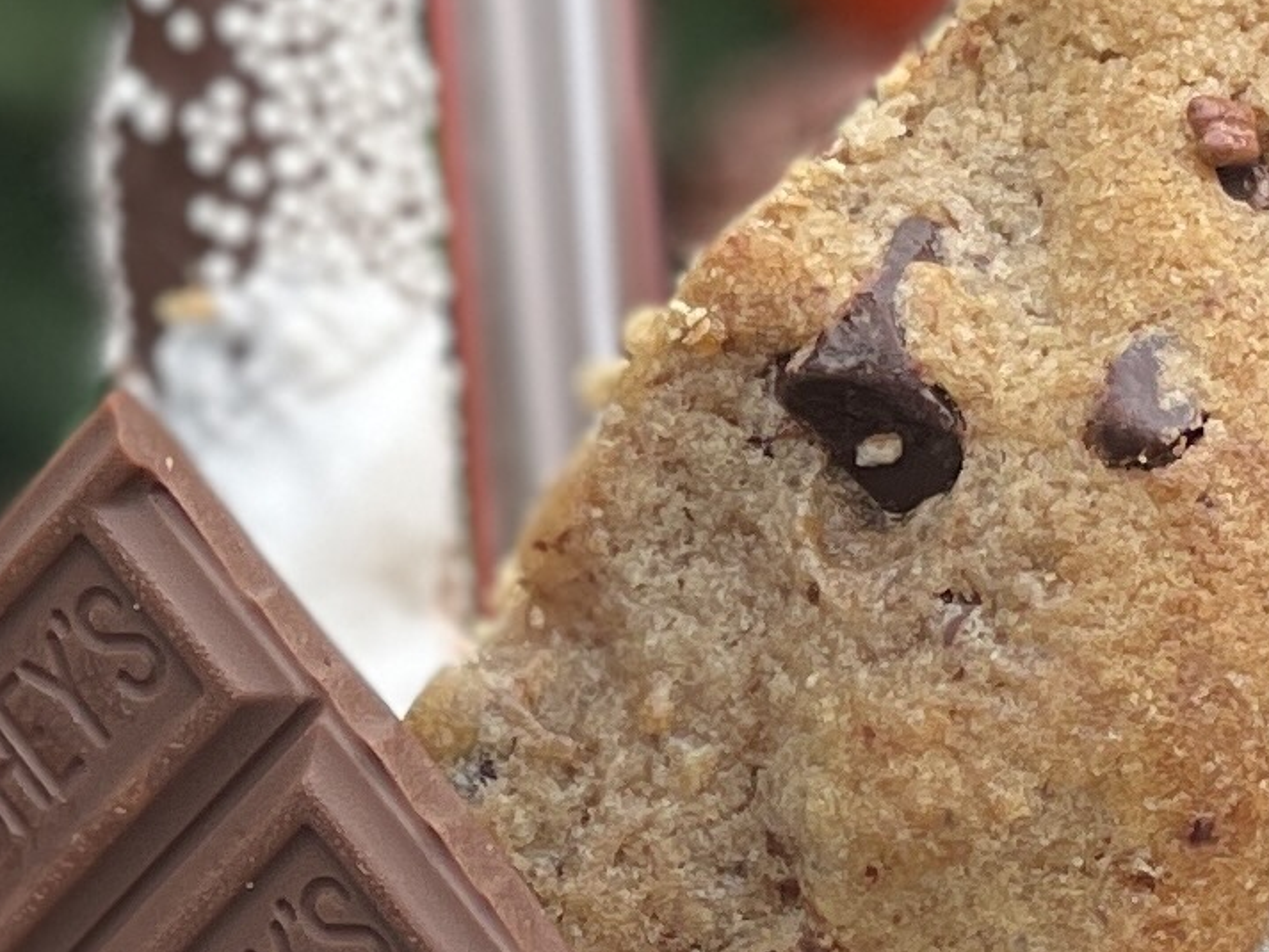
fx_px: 10780
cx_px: 440
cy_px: 1820
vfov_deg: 5.0
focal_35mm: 294
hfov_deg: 6.7
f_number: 2
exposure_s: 1/271
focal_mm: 6
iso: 25
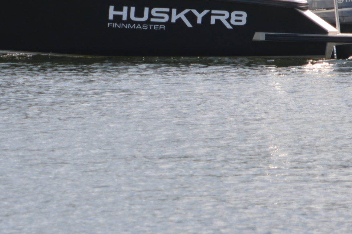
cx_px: 26
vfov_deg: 2.4
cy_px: 15
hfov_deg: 3.6
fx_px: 5615
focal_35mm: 574
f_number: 5.6
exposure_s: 1/1250
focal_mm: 145
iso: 400
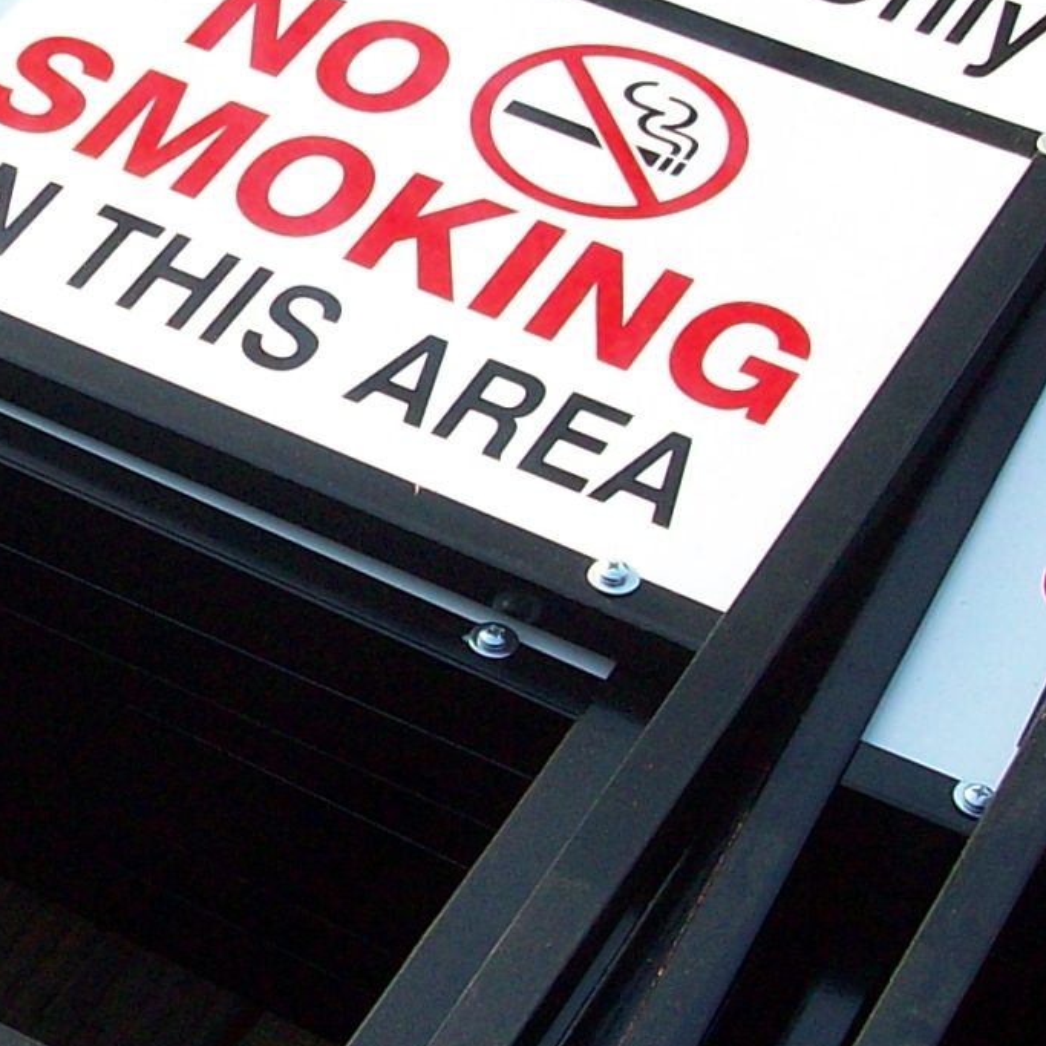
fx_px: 3897
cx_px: -29
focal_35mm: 114
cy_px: 266
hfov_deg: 15.0
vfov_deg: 15.2
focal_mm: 5.7
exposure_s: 1/181
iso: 80
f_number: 2.8
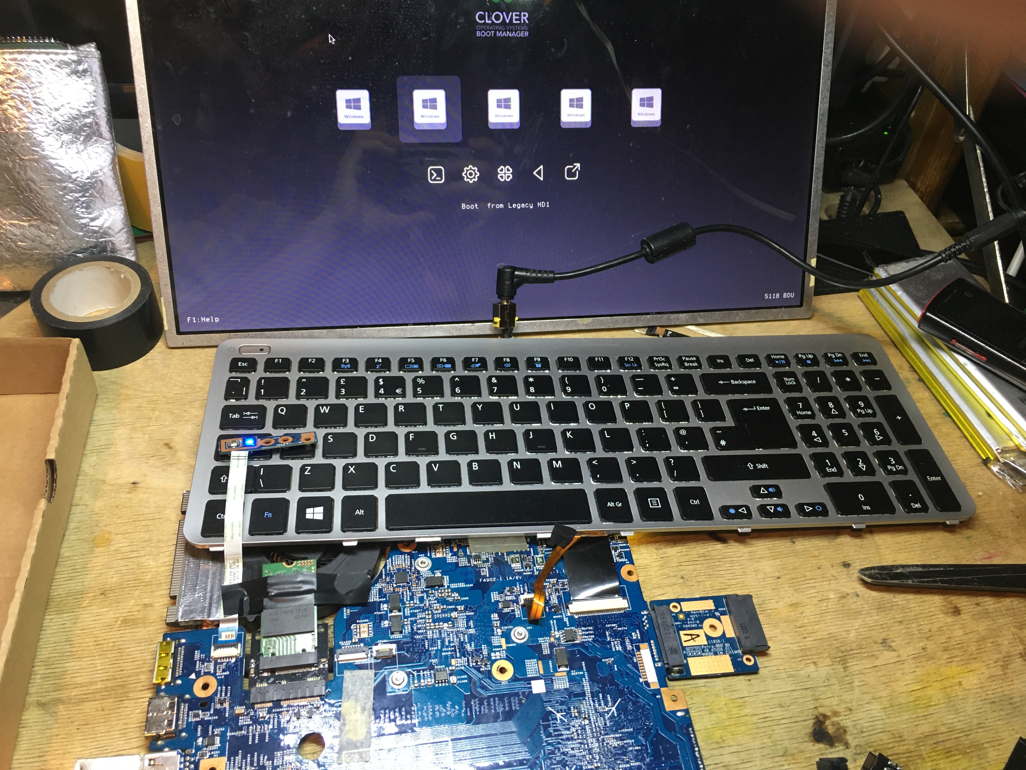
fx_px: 860
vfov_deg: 48.2
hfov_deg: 61.7
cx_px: 513
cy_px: 385
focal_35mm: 29
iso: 125
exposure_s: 1/33
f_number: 2.2
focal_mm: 4.15
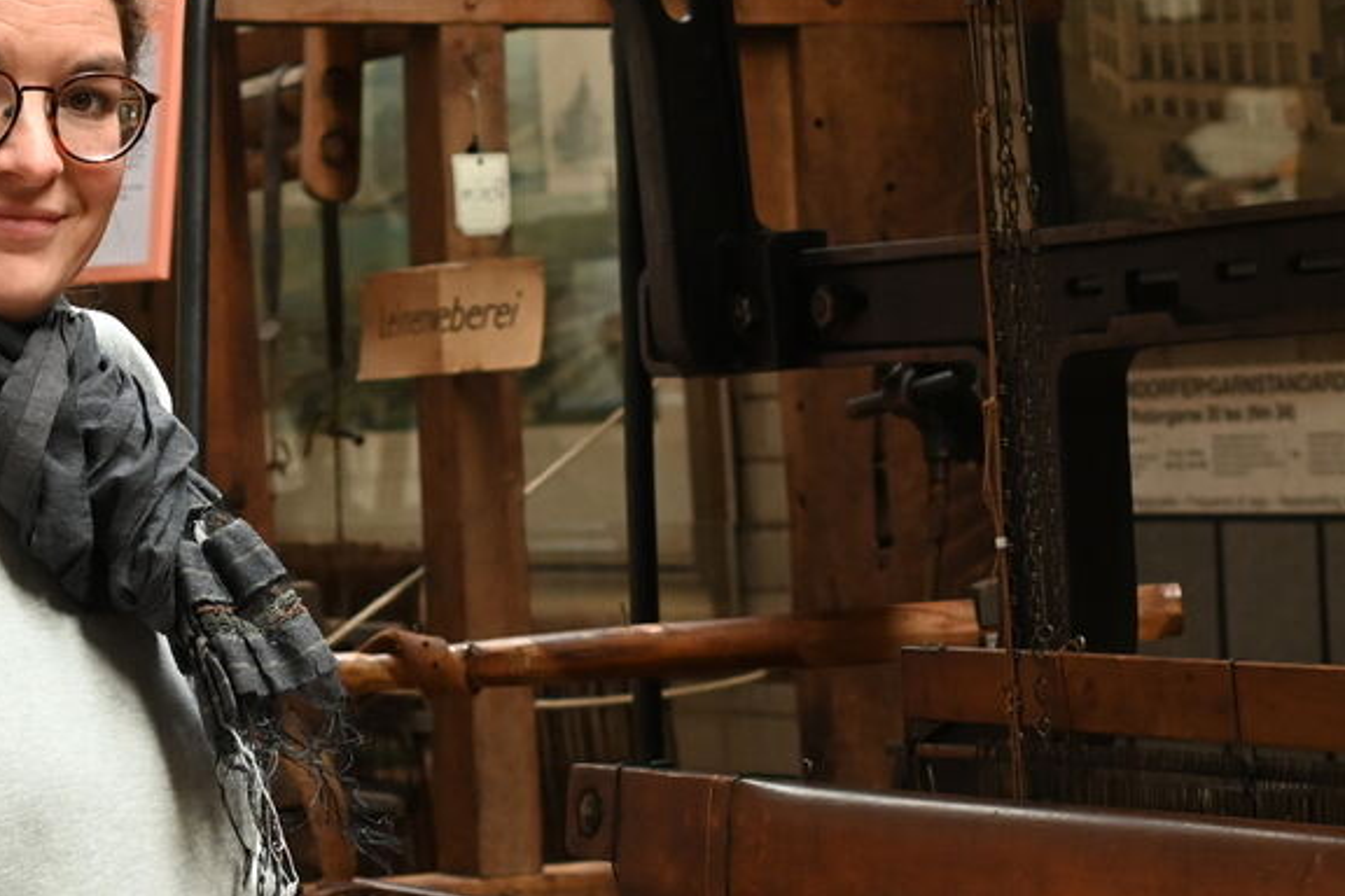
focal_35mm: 125
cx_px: 565
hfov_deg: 16.4
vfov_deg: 11.0
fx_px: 4670
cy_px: 565
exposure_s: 1/60
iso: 1800
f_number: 5
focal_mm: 40
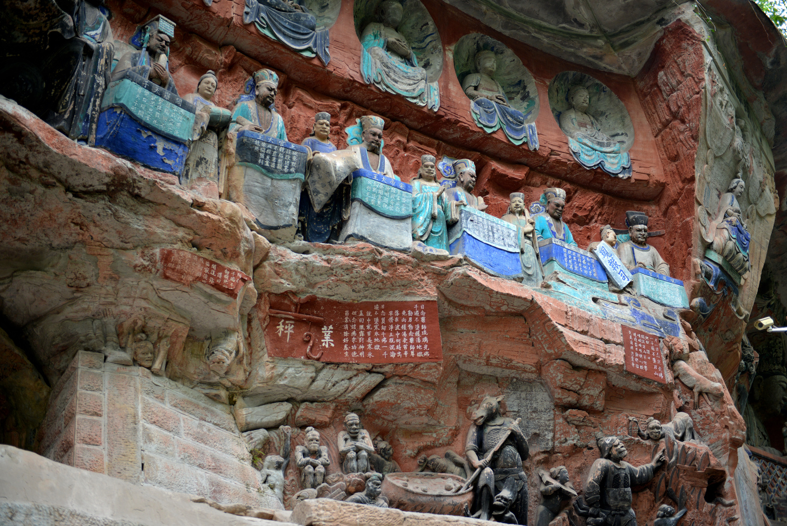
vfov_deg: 28.1
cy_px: 263
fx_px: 1050
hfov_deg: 41.1
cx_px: 394
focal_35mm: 48
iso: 400
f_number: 2.8
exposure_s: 1/250
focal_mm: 48
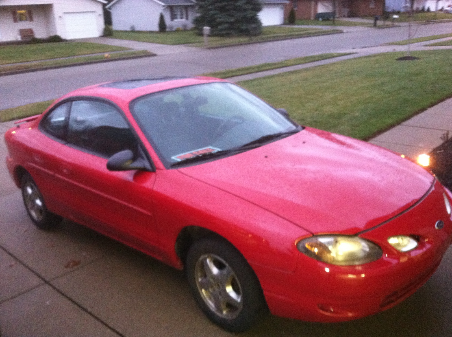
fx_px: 456
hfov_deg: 52.7
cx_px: 226
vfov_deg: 40.6
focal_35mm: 35
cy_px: 168
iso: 500
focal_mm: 3.85
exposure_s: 1/15
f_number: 2.8
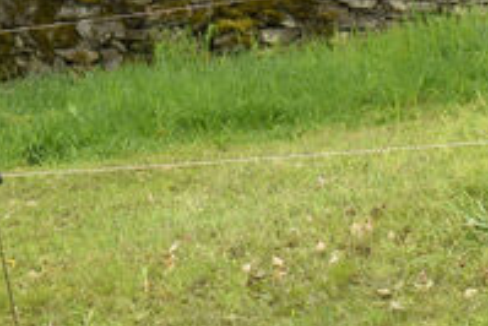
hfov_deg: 8.3
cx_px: -652
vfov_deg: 5.6
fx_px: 3106
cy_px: -634
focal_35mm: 229
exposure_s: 1/15
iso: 200
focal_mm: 38
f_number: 19
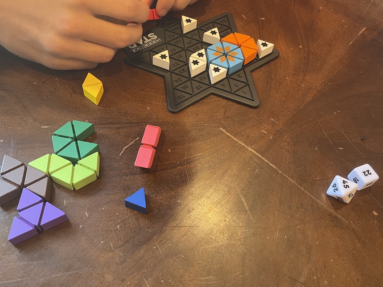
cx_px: 183
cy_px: 131
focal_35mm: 31
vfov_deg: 45.4
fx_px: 343
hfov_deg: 58.3
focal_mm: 5.1
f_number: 1.6
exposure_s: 1/60
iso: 320
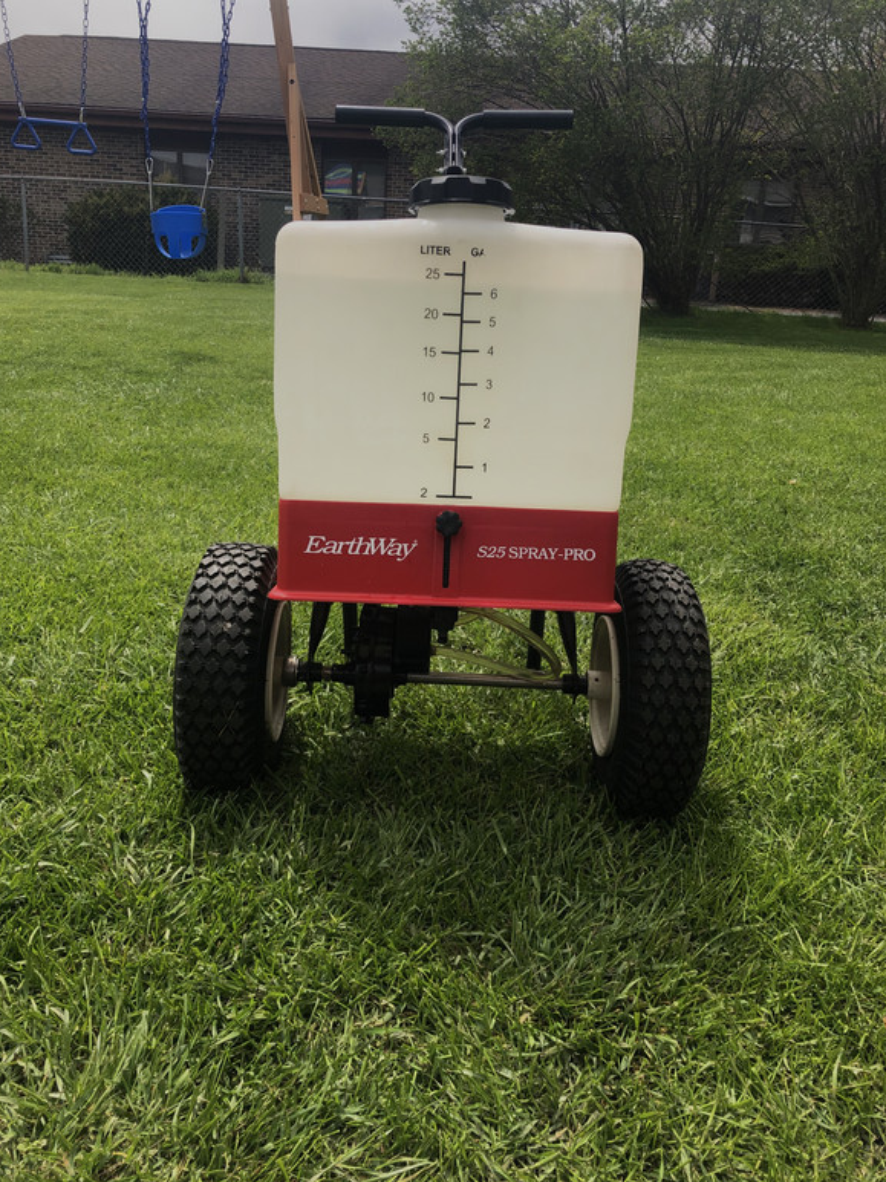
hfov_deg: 48.2
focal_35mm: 29
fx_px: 990
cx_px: 436
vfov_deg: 61.7
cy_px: 576
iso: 20
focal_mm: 4
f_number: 1.8
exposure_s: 1/1919
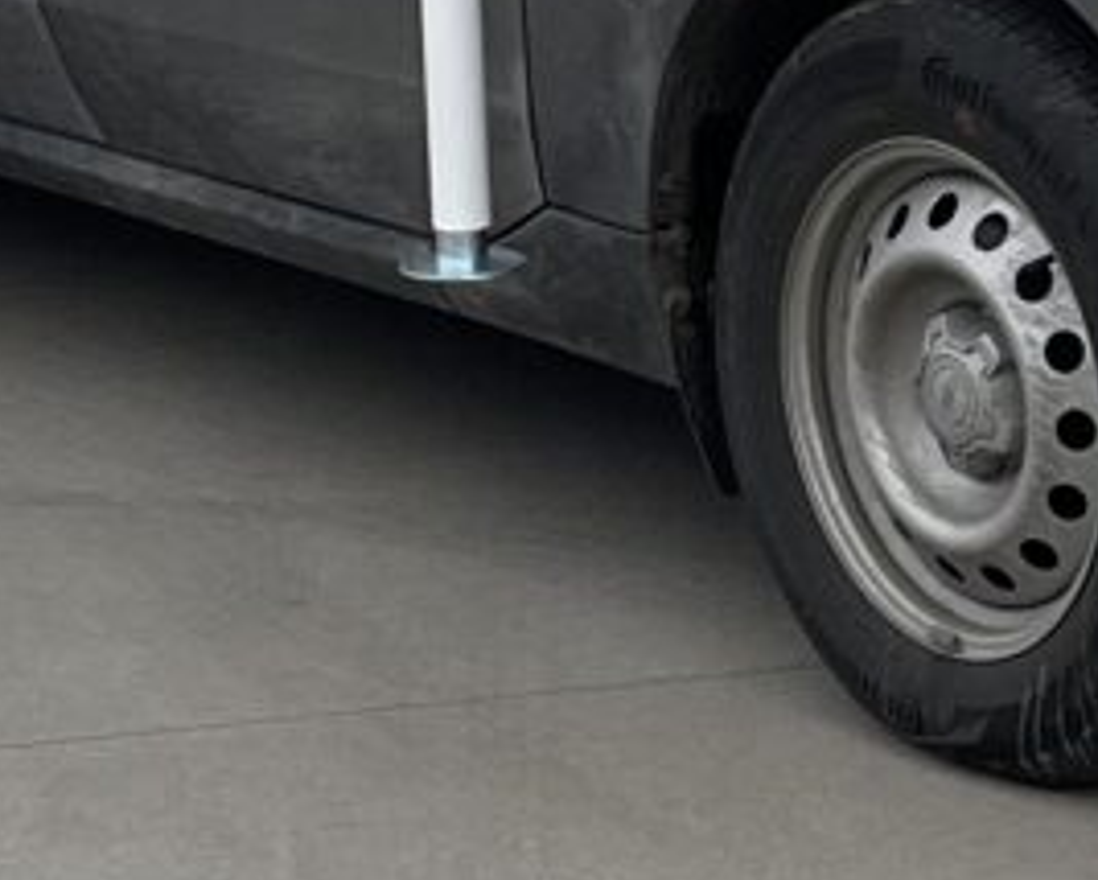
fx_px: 6081
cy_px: -255
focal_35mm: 187
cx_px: 1151
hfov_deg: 10.2
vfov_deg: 8.2
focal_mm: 5.1
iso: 32
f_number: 1.6
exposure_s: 1/3003
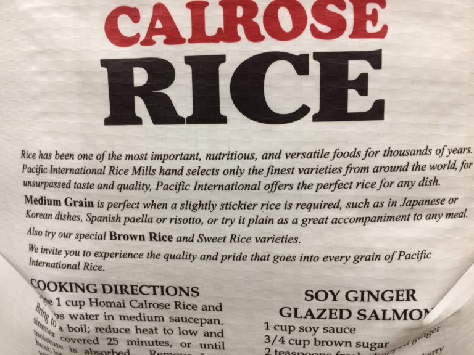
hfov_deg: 61.7
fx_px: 397
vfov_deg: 48.2
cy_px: 178
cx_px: 237
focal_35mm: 29
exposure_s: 1/33
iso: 100
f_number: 2.2
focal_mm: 4.15
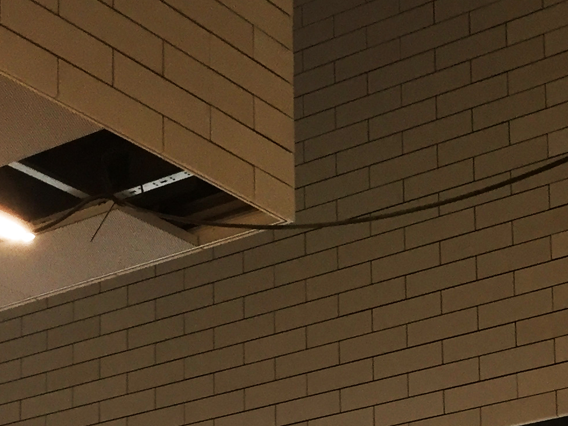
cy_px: 638
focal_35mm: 97
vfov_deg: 14.3
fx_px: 1592
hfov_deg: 19.7
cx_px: 548
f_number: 2.2
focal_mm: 4.15
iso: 125
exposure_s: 1/33
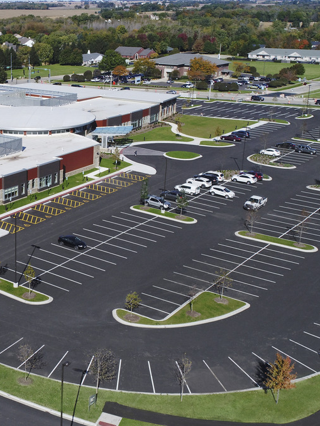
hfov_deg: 27.1
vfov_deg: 37.5
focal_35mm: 51
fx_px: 629
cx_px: 5
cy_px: 198
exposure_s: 1/800
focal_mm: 8.8
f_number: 6.3
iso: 100
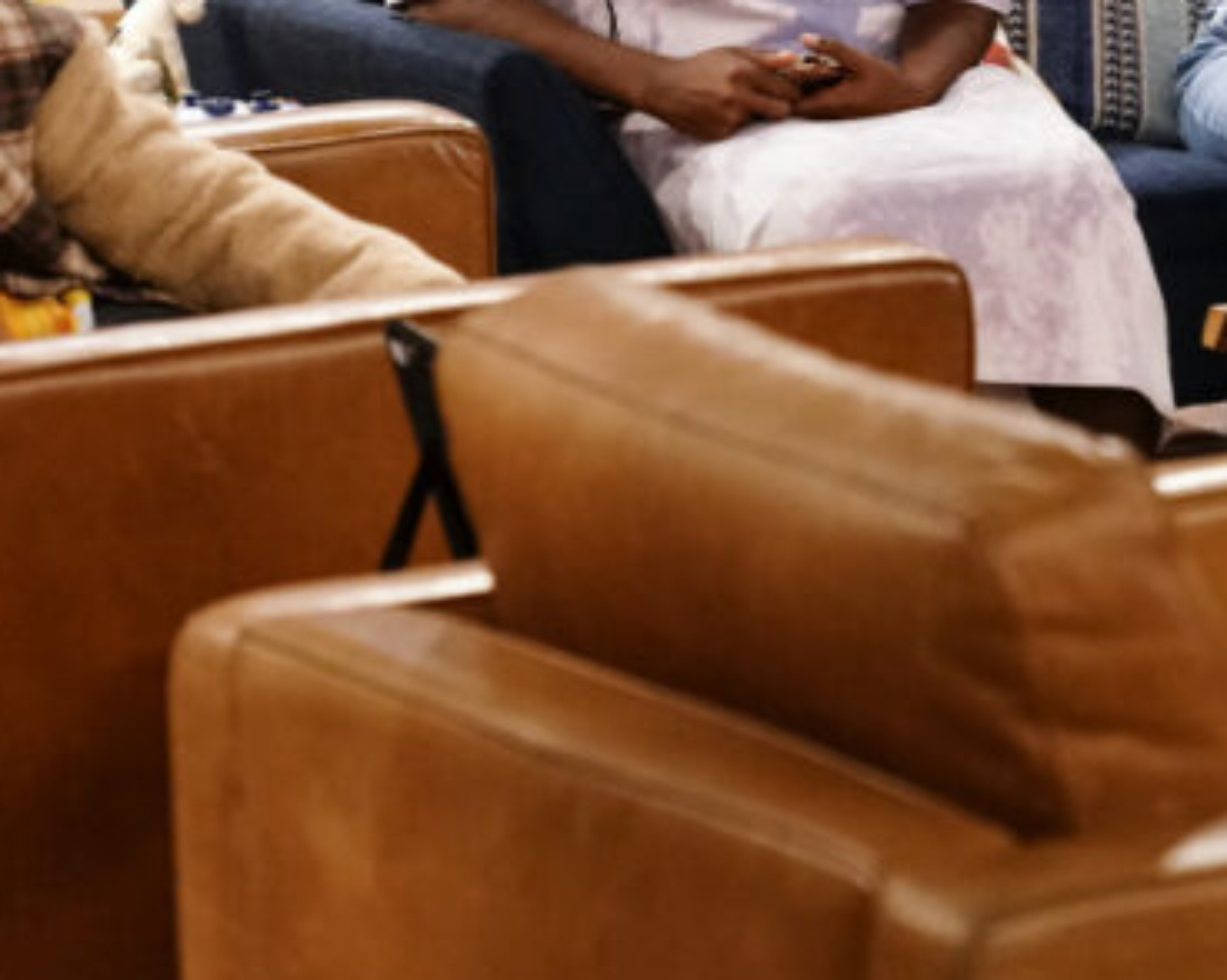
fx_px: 6642
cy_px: 78
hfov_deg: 10.6
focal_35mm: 183
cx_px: 750
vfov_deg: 8.4
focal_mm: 70
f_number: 3.2
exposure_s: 1/200
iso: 6400
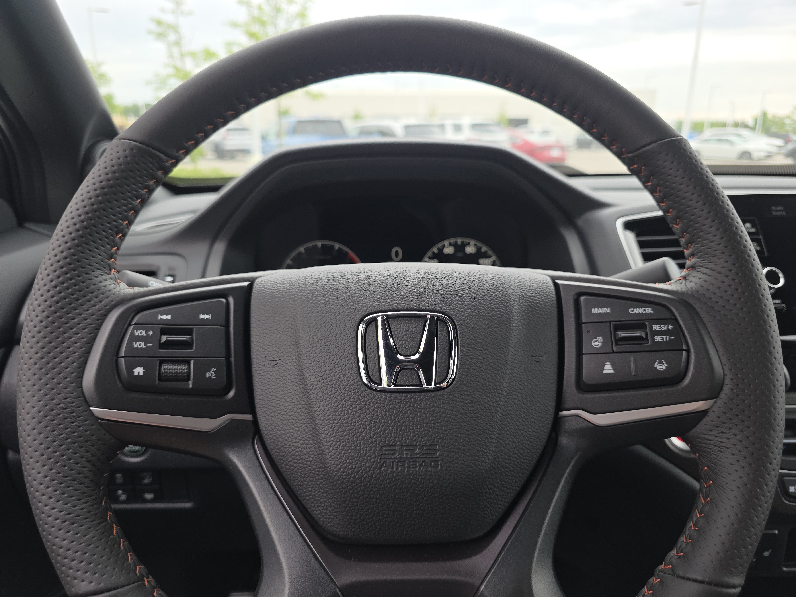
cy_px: 298
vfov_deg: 58.9
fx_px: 529
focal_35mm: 23
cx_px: 398
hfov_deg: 73.9
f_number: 1.7
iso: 40
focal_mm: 6.3
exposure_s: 1/359
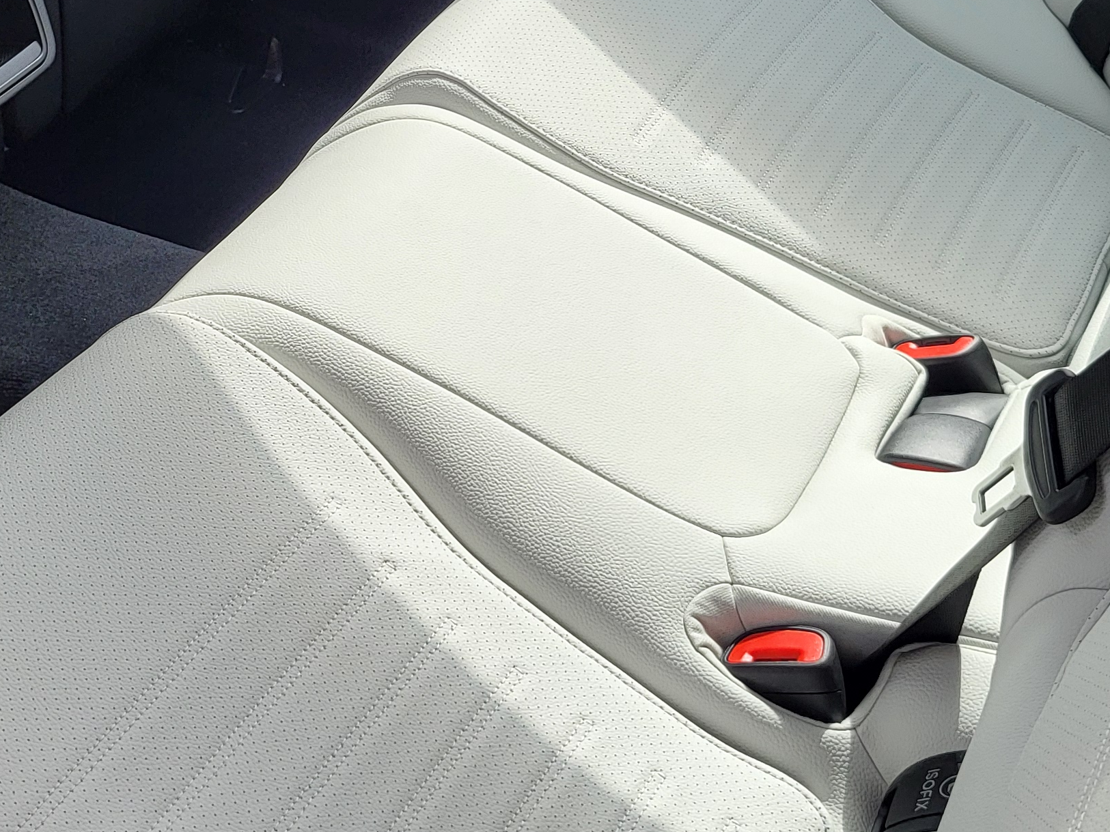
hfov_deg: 30.0
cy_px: 260
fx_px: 2052
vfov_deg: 22.8
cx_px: 342
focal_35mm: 64
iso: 40
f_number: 1.8
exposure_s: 1/462
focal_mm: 5.4
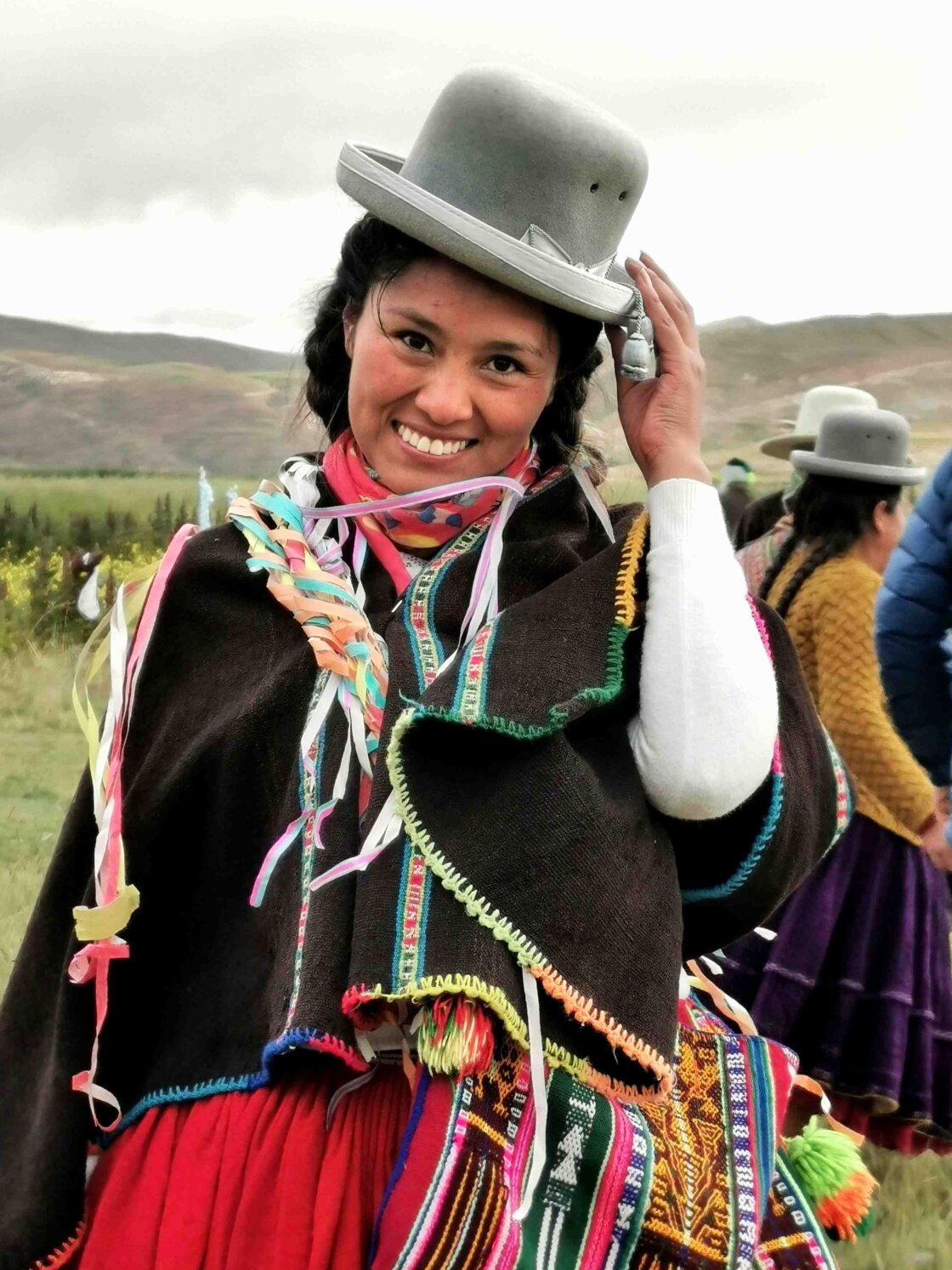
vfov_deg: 18.0
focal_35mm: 109
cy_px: 649
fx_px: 3998
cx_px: 476
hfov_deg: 13.6
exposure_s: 1/323
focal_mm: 5.56
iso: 50
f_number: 1.6
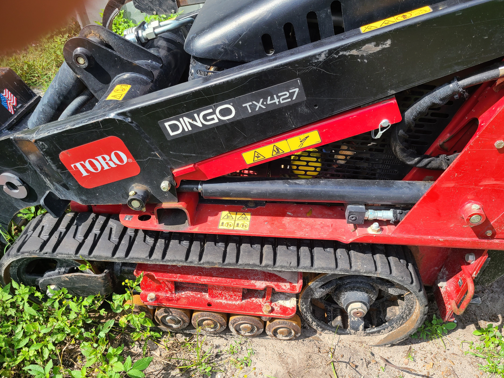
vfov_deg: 49.7
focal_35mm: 28
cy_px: 200
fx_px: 408
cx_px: 260
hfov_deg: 63.4
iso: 40
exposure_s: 1/986
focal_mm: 5.4
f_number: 1.8
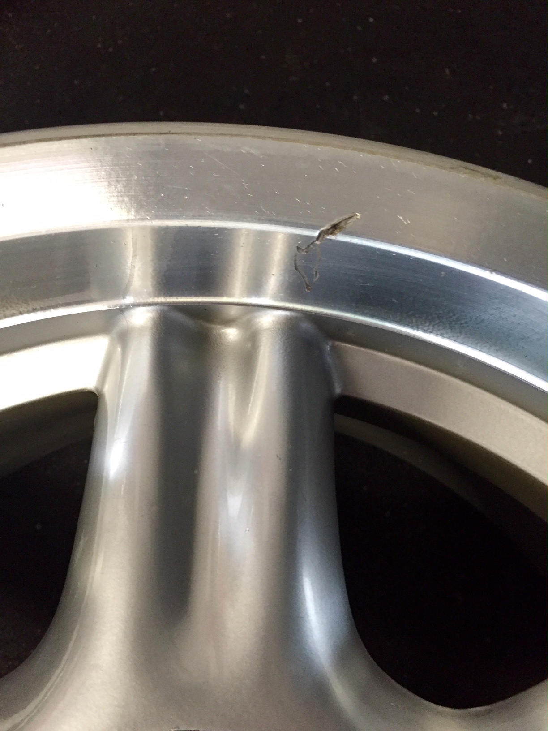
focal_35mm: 29
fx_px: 612
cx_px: 274
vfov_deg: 61.7
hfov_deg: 48.2
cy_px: 366
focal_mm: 4.15
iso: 200
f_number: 2.2
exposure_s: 1/30
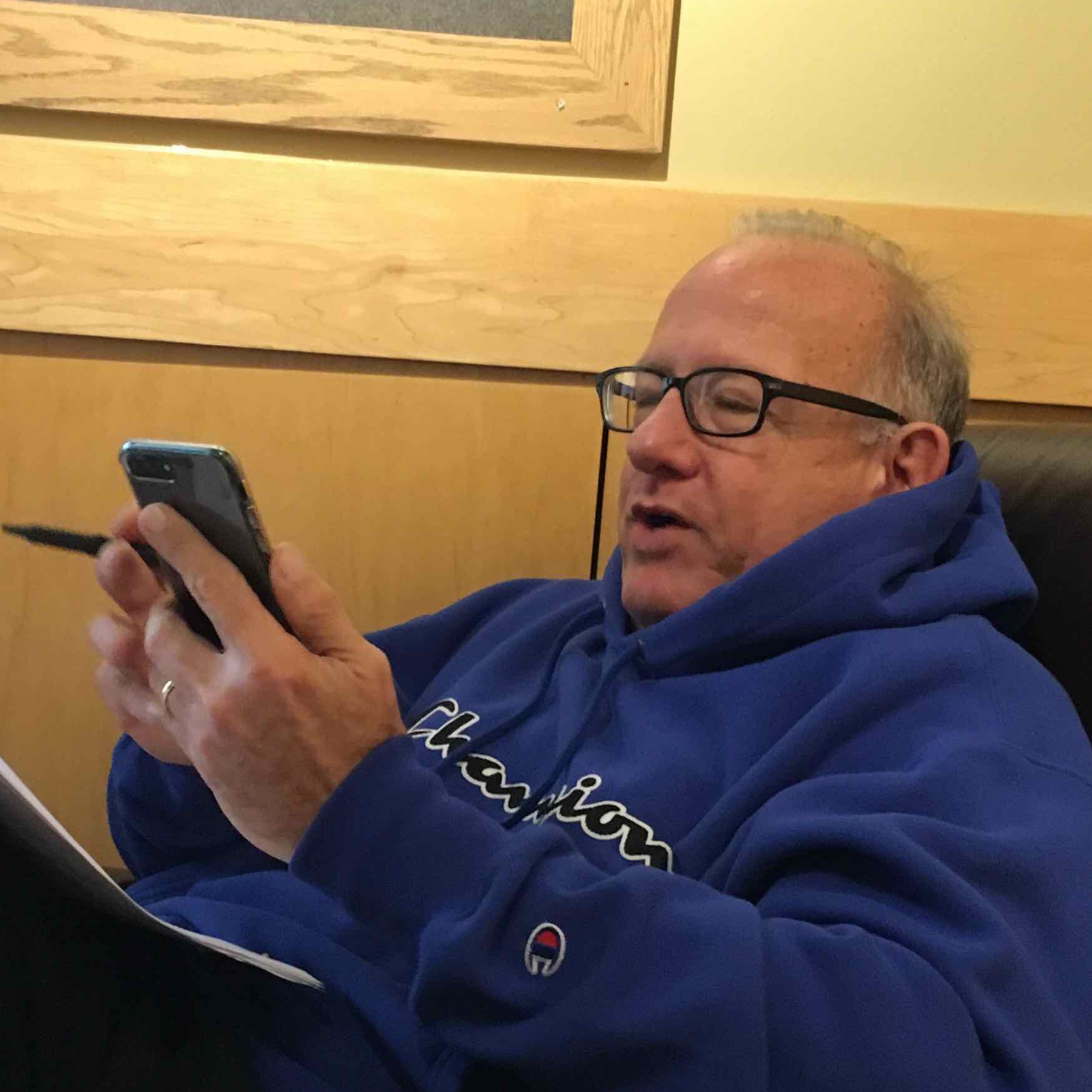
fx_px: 2106
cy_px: 716
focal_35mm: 59
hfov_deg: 29.1
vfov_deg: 28.9
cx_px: 489
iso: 200
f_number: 2.2
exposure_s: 1/15
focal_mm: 4.15
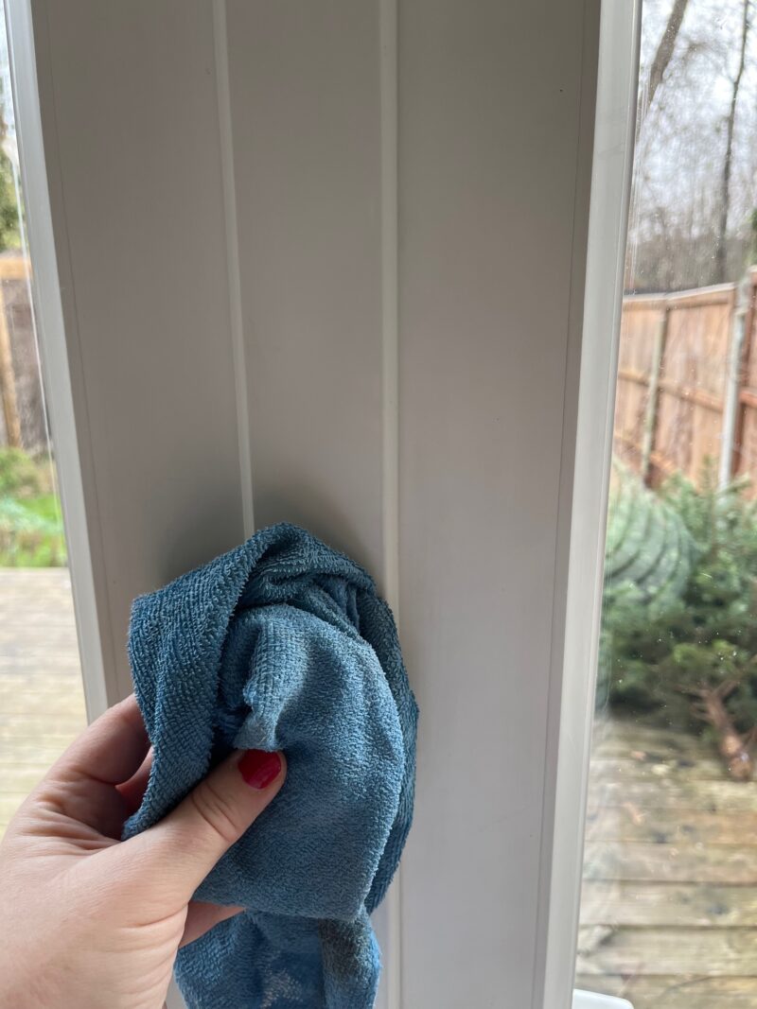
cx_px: 378
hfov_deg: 53.1
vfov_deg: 67.3
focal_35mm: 26
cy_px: 504
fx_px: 758
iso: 64
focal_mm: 5.1
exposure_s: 1/124
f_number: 1.6
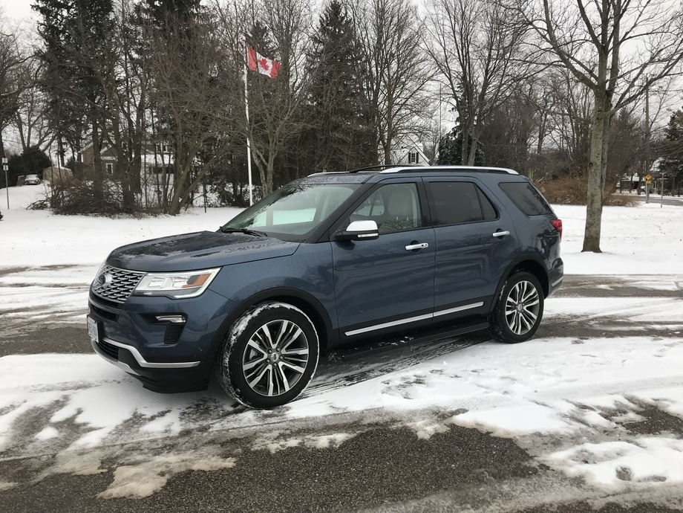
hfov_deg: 63.4
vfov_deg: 49.7
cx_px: 342
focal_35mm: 28
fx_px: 552
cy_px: 256
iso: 20
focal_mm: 3.99
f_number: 1.8
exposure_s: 1/474
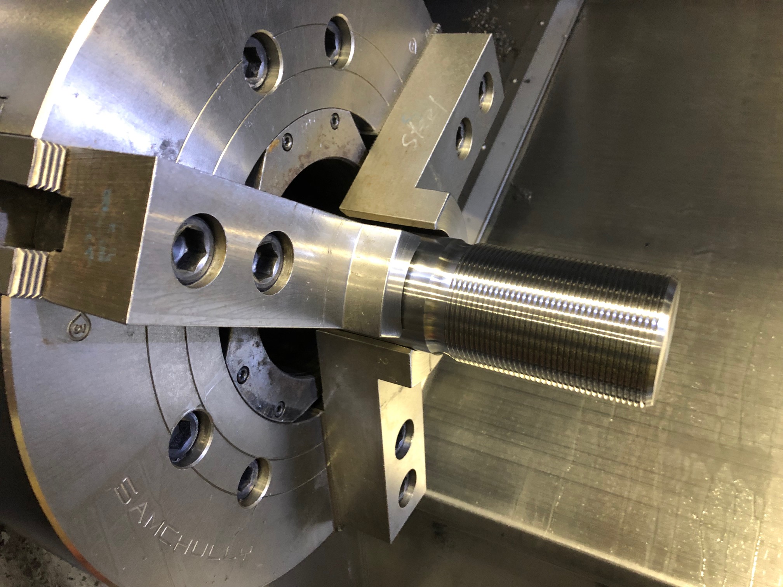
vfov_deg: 49.7
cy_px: 294
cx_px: 392
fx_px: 633
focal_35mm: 28
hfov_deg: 63.4
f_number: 1.8
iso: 100
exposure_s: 1/11
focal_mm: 3.99
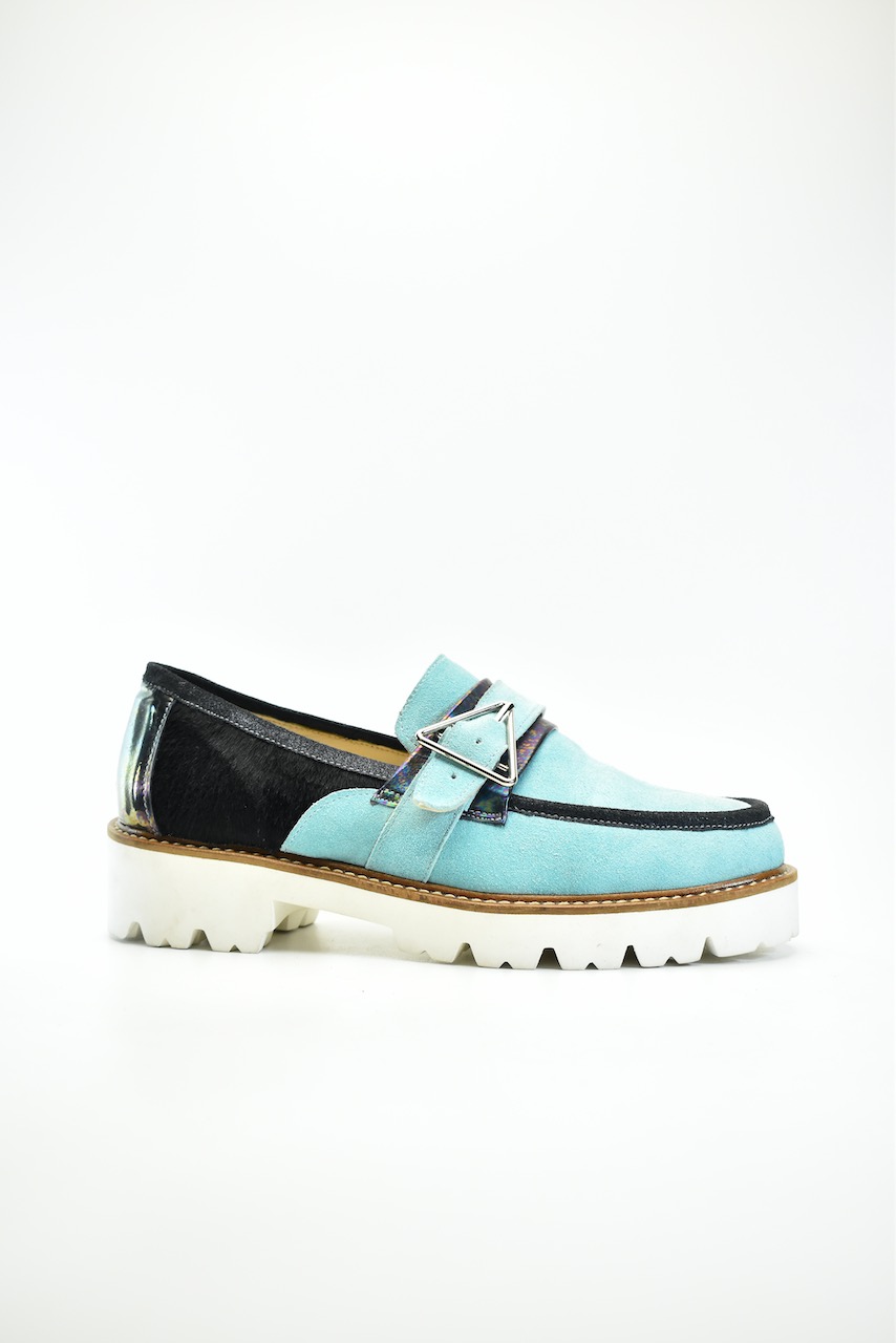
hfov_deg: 30.9
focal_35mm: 44
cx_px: 448
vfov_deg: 45.0
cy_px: 672
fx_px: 1623
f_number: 5.6
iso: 1600
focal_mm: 29
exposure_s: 1/500
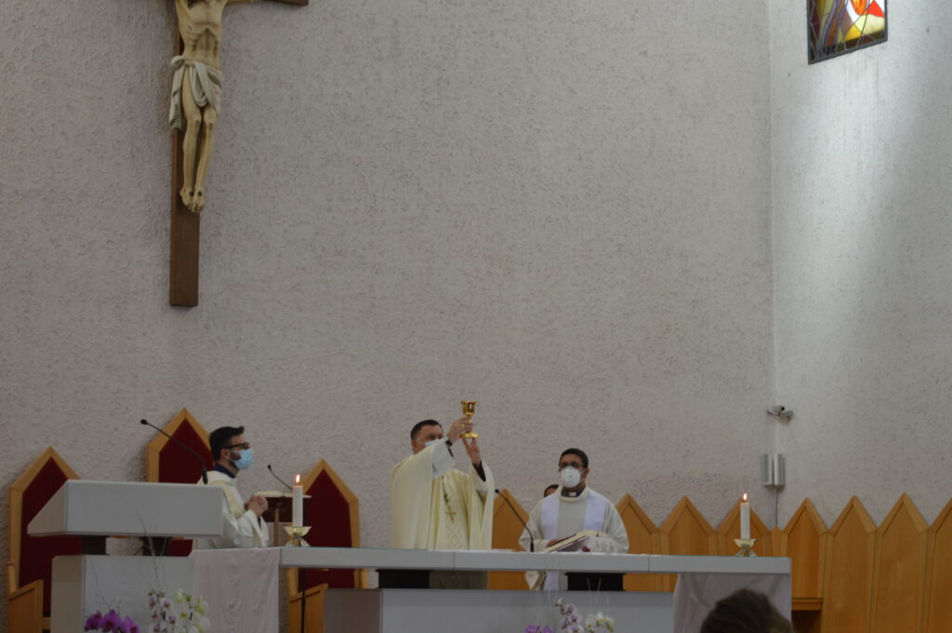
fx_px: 2180
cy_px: 316
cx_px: 476
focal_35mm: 82
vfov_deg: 16.5
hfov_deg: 24.6
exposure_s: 1/40
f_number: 5.6
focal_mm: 55
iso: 220
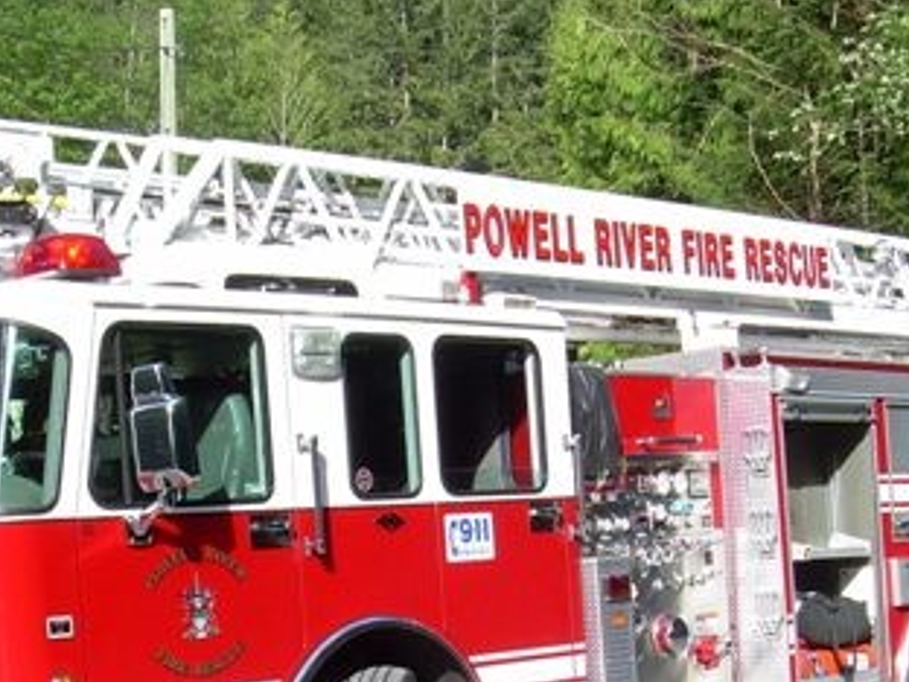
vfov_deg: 18.6
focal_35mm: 78
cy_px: 595
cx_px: 443
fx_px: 2048
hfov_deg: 25.0
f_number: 4.6
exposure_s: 1/162
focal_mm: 6.3
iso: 50
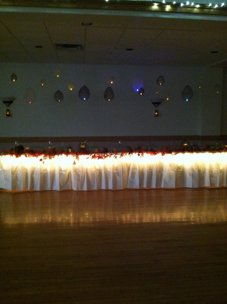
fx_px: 307
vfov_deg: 52.7
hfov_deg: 40.6
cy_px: 152
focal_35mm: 35
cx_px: 114
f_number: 2.8
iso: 1000
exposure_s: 1/15
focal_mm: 3.85
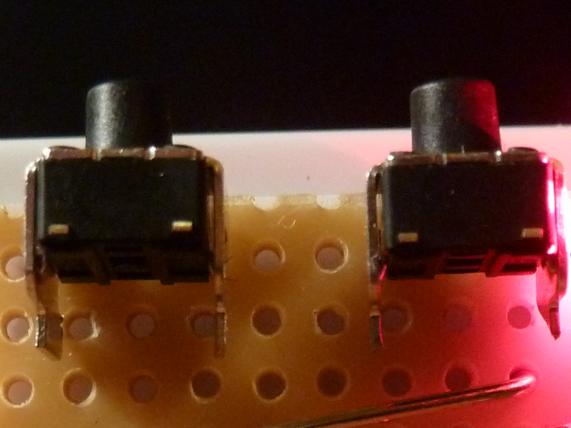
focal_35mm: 113
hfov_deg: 17.4
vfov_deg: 12.4
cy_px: 652
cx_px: 302
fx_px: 1864
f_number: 3.6
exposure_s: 1/20
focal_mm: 6.1
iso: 400
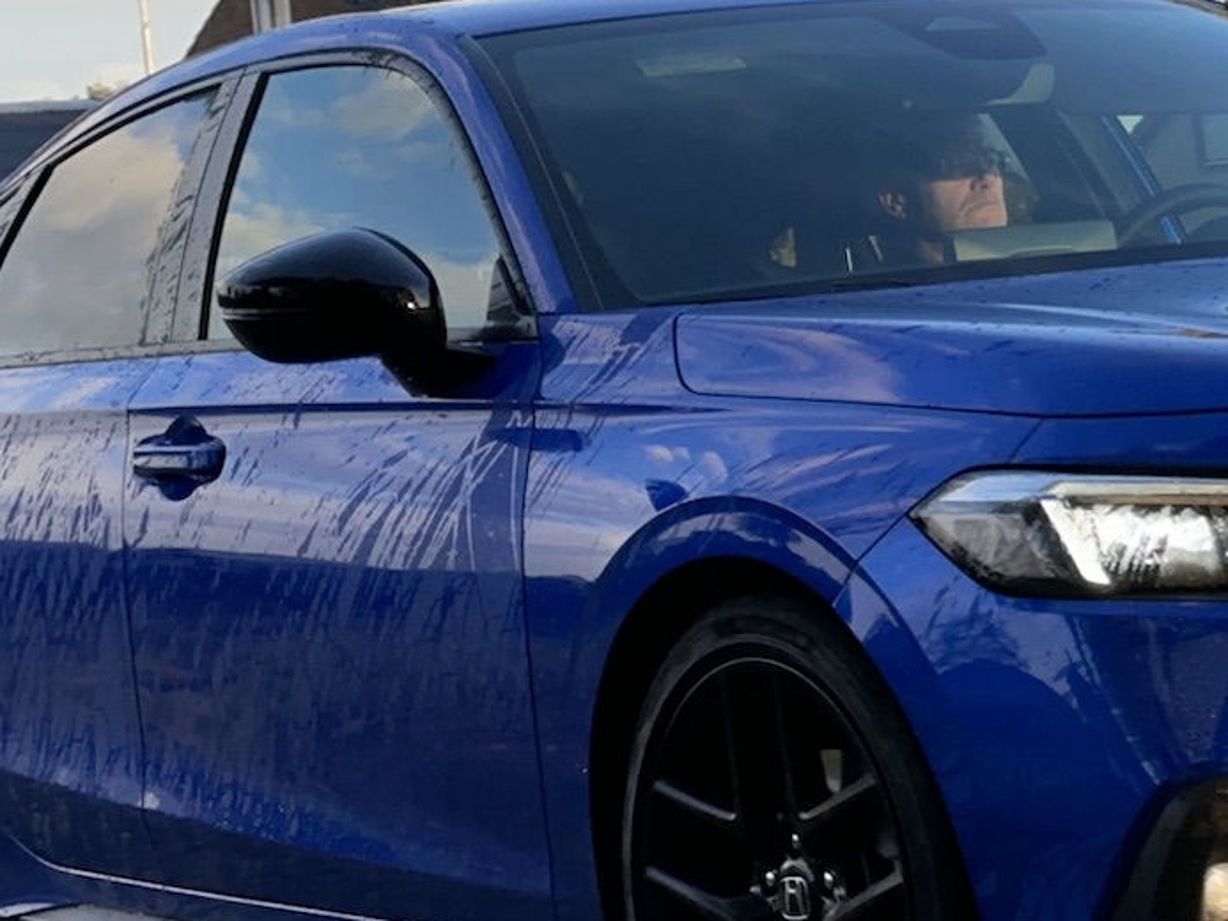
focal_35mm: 133
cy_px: 292
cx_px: 1242
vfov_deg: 11.1
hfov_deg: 14.6
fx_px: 4719
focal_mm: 6.86
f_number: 1.78
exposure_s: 1/903
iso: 64
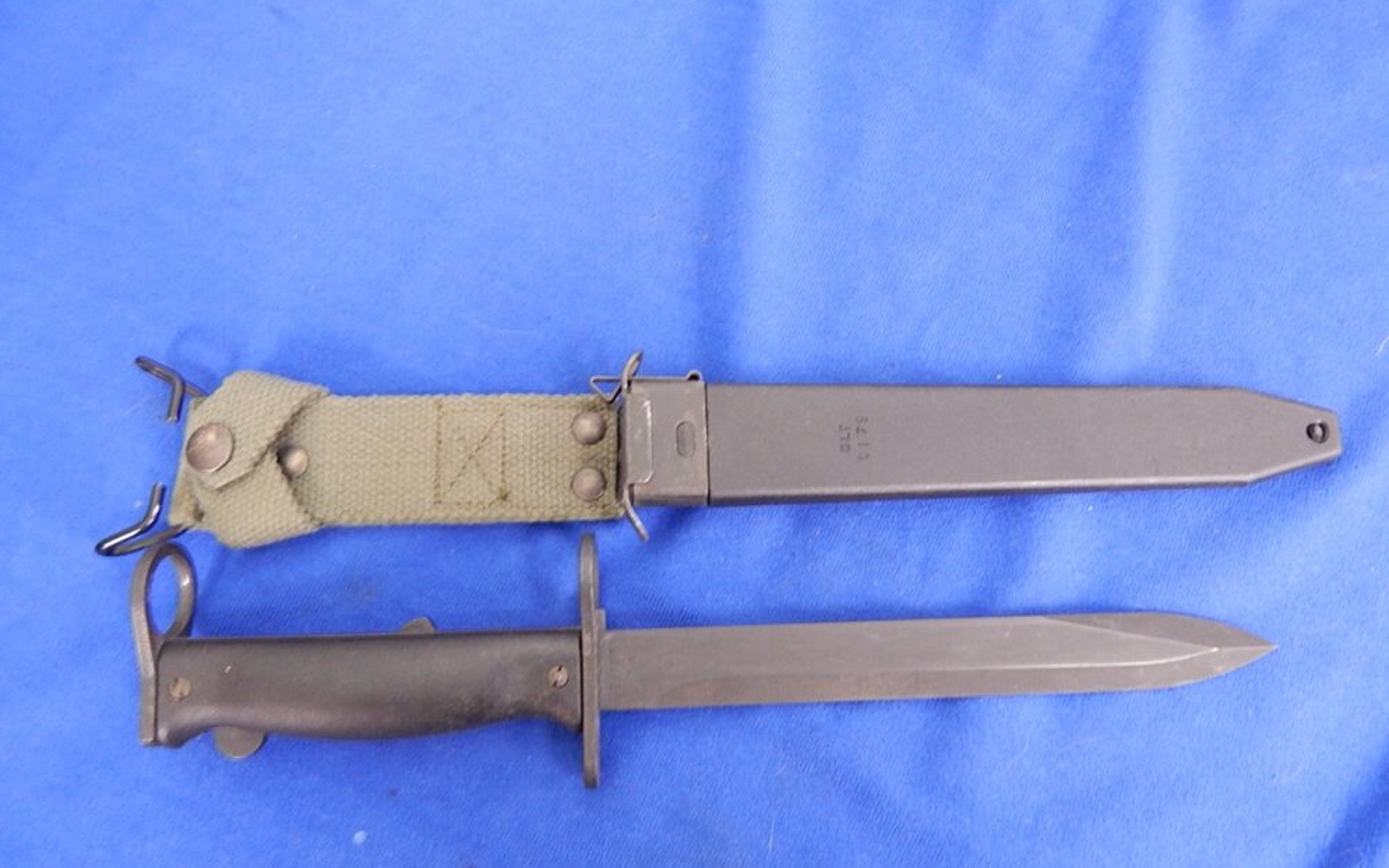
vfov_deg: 50.9
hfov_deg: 74.8
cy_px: 505
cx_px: 701
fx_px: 909
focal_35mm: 24
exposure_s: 1/8
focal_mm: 4
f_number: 3
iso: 450
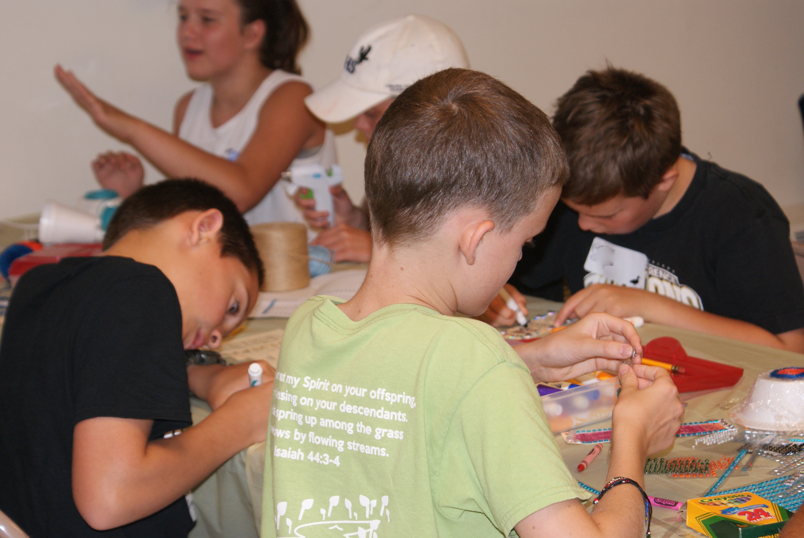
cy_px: 269
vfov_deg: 15.2
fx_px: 2012
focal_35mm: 90
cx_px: 402
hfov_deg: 22.6
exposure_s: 1/100
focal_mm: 60
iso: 400
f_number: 5.6
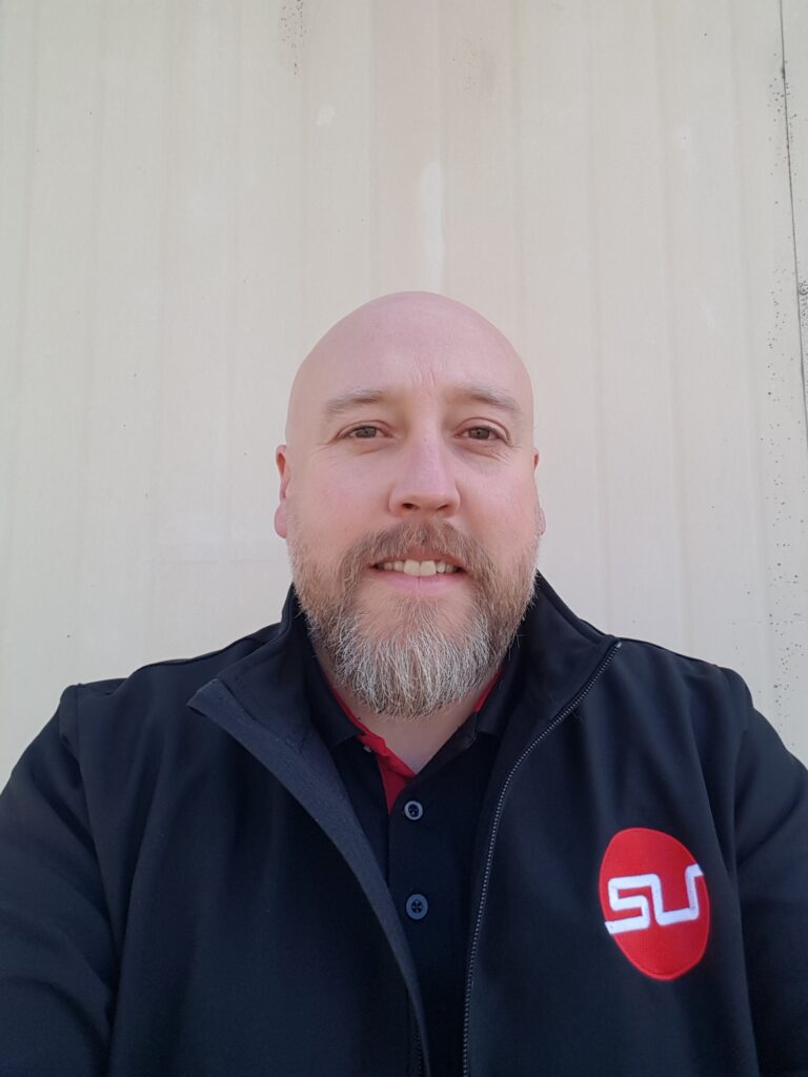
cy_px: 538
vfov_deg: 79.0
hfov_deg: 63.4
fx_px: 654
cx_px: 404
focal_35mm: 21
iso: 50
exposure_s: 1/501
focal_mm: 2.1
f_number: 1.7
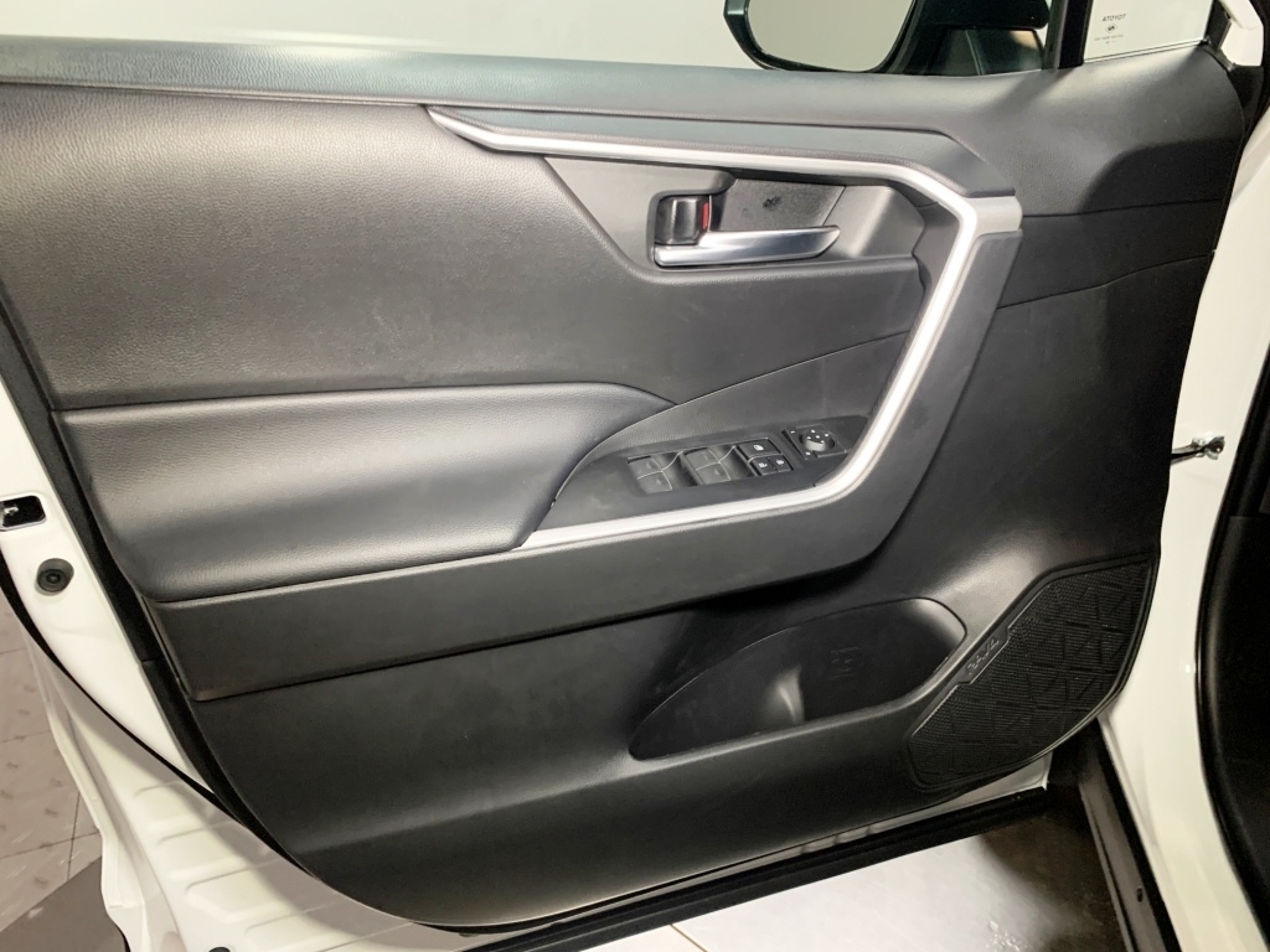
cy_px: 476
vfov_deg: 53.1
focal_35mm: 26
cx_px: 635
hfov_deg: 67.3
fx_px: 954
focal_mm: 4.25
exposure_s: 1/40
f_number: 1.8
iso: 320
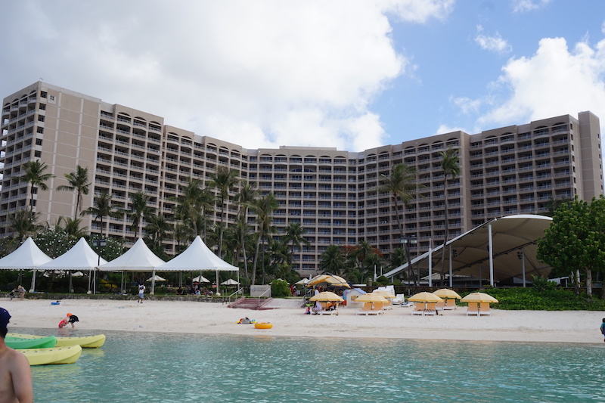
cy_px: 202
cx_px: 302
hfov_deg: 53.1
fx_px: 605
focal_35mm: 36
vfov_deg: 36.9
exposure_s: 1/80
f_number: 14
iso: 100
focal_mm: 24
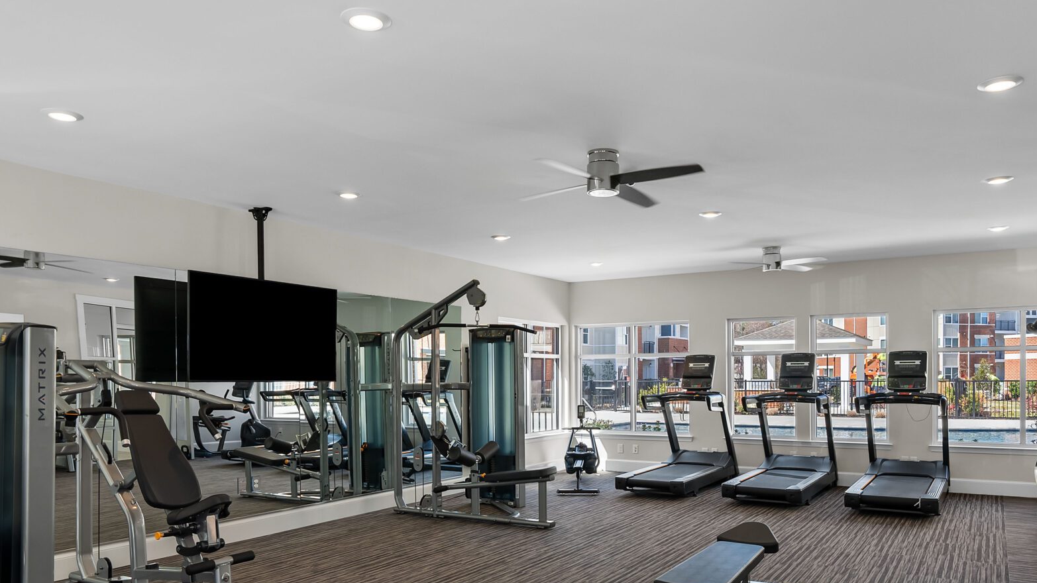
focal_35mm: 27
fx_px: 742
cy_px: 398
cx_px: 540
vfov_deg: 42.2
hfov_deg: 69.8
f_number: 7.1
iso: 320
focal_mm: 21
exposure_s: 1/30
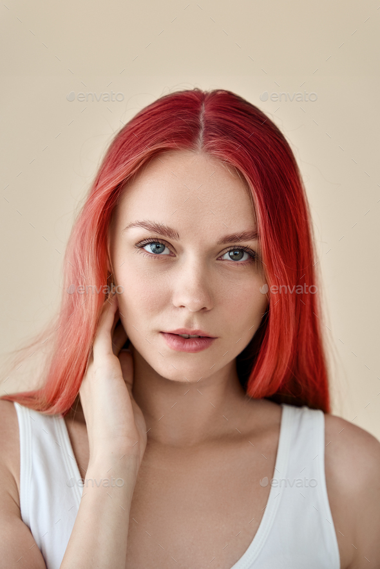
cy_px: 284
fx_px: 1070
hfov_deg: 20.1
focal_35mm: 68
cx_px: 190
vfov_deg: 29.8
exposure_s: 1/200
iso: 800
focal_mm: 67.6
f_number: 4.5
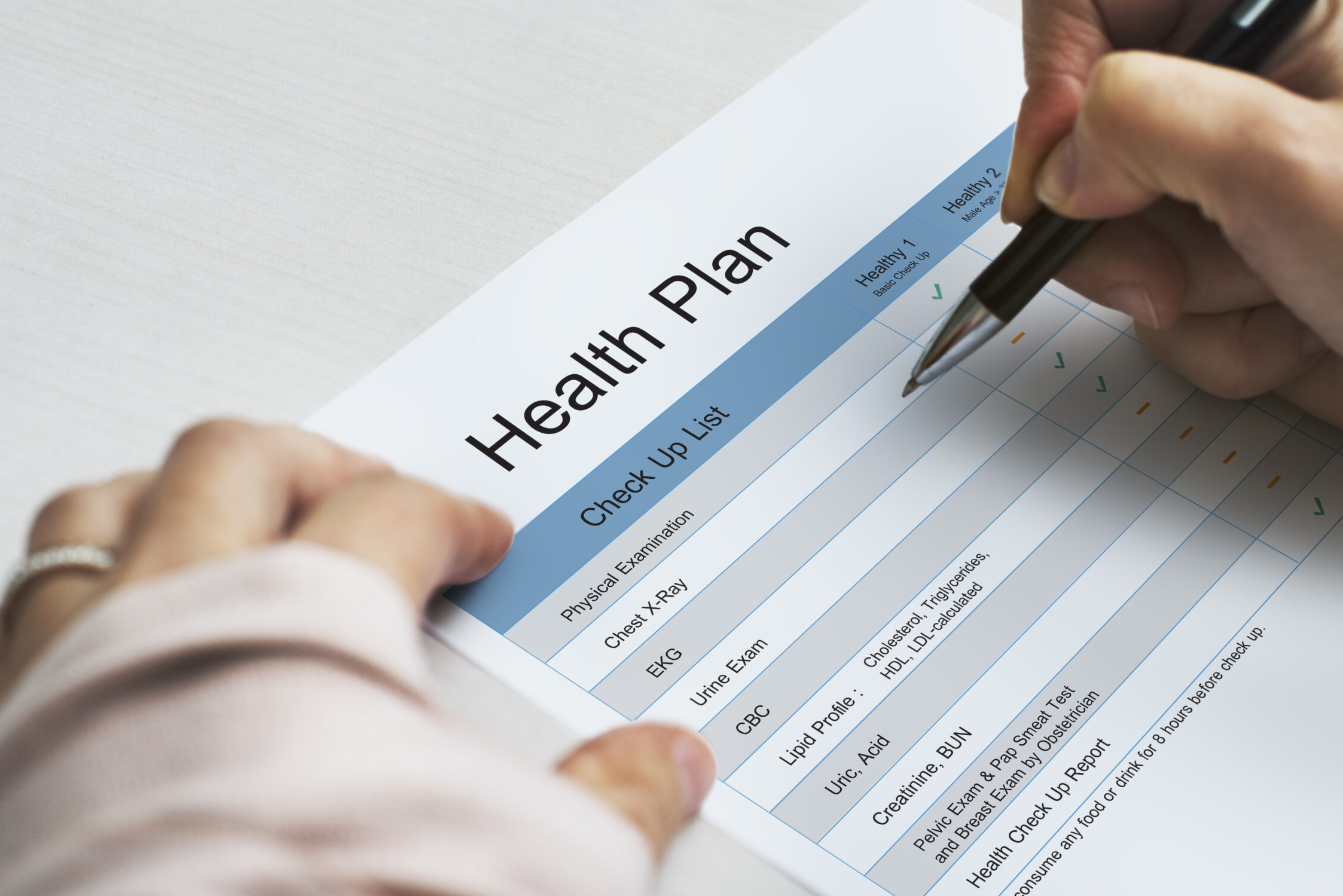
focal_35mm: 57
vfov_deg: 23.8
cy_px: 390
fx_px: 2127
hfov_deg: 35.0
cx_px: 654
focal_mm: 50
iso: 200
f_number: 5.6
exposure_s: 1/160
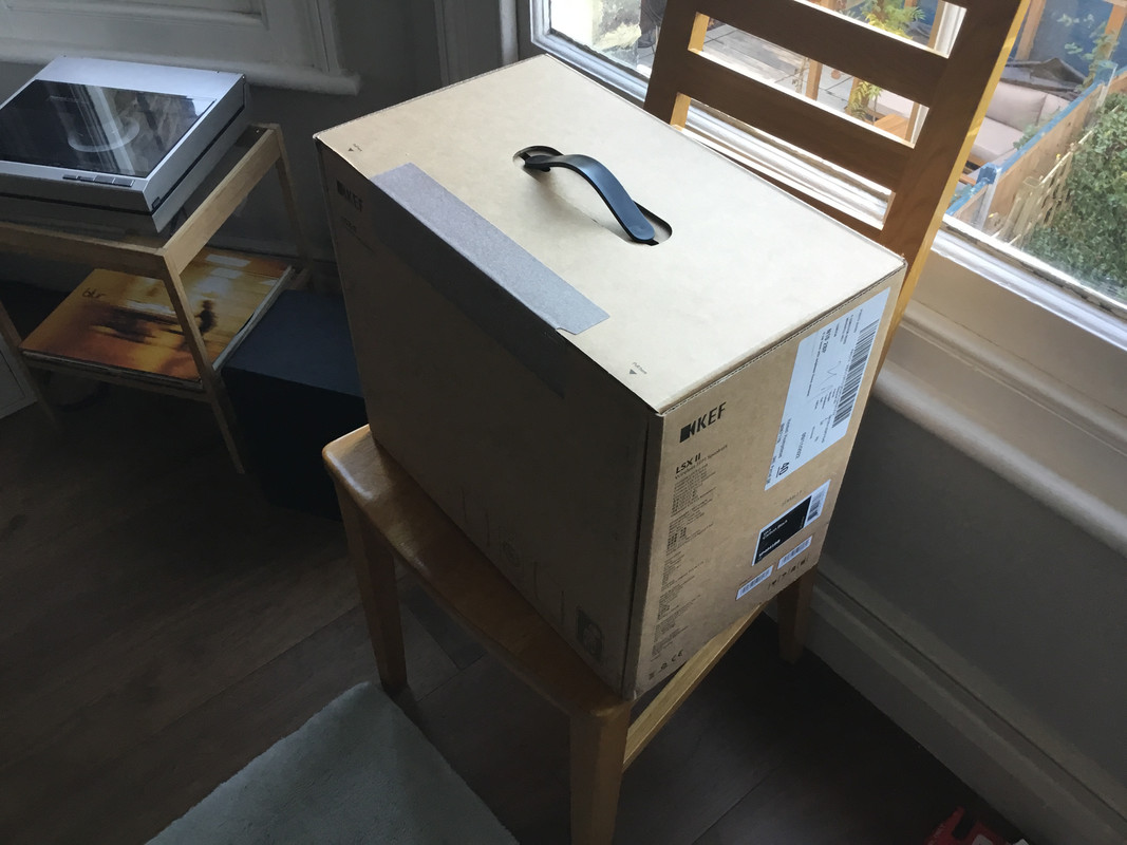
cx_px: 564
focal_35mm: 31
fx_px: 1009
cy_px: 422
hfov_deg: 58.4
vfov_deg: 45.4
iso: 64
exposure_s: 1/33
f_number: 2.4
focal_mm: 3.3
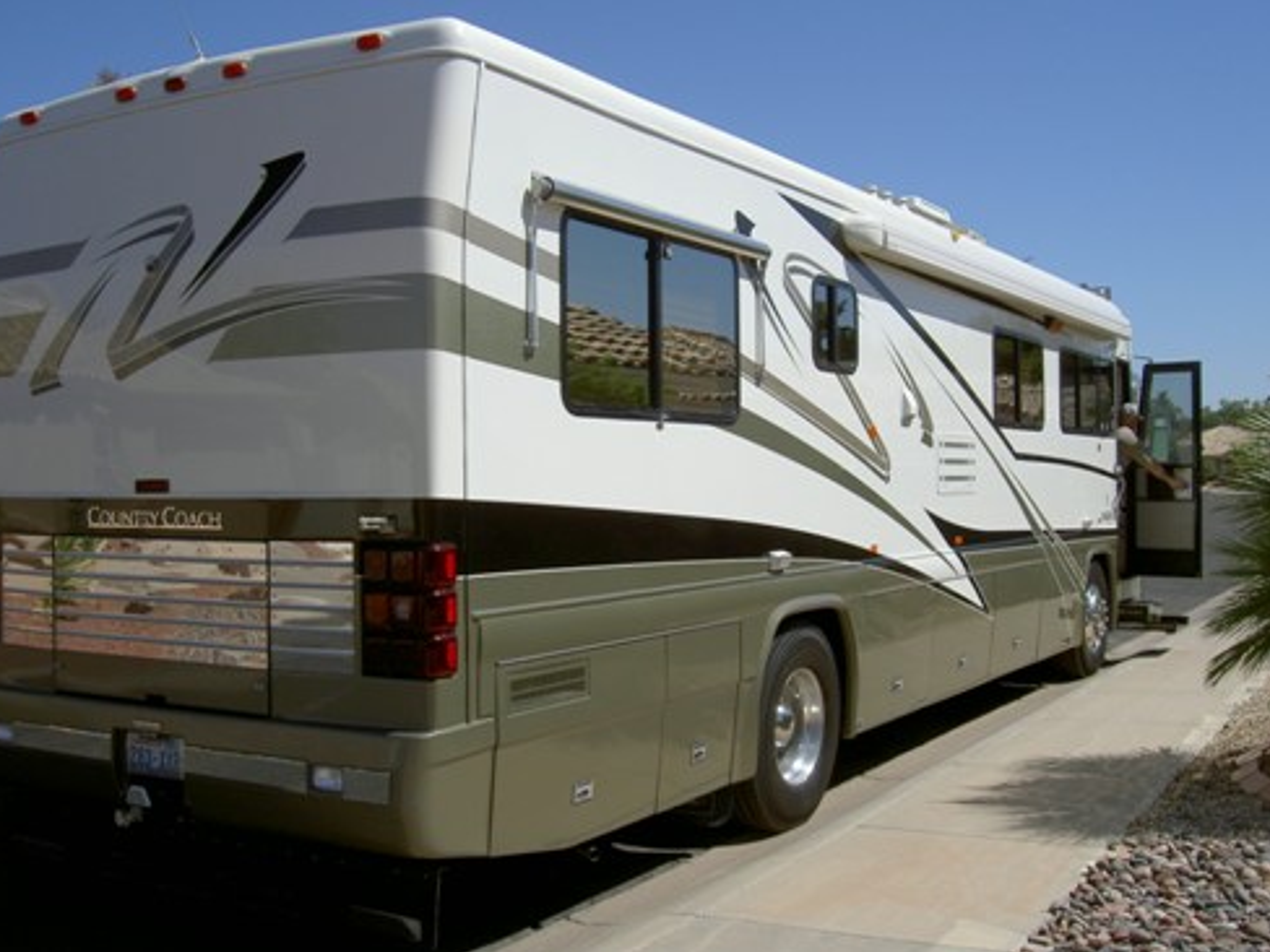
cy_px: 477
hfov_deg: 46.8
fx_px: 1468
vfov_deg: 36.0
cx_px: 638
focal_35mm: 40
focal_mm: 8
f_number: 4.7
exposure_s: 1/1000
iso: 100
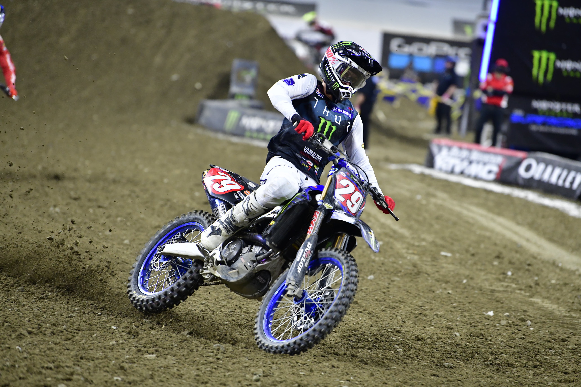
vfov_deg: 6.9
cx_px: 290
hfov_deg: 10.3
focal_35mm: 200
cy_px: 194
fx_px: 3228
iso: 4000
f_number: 3.5
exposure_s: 1/1600
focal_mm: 200
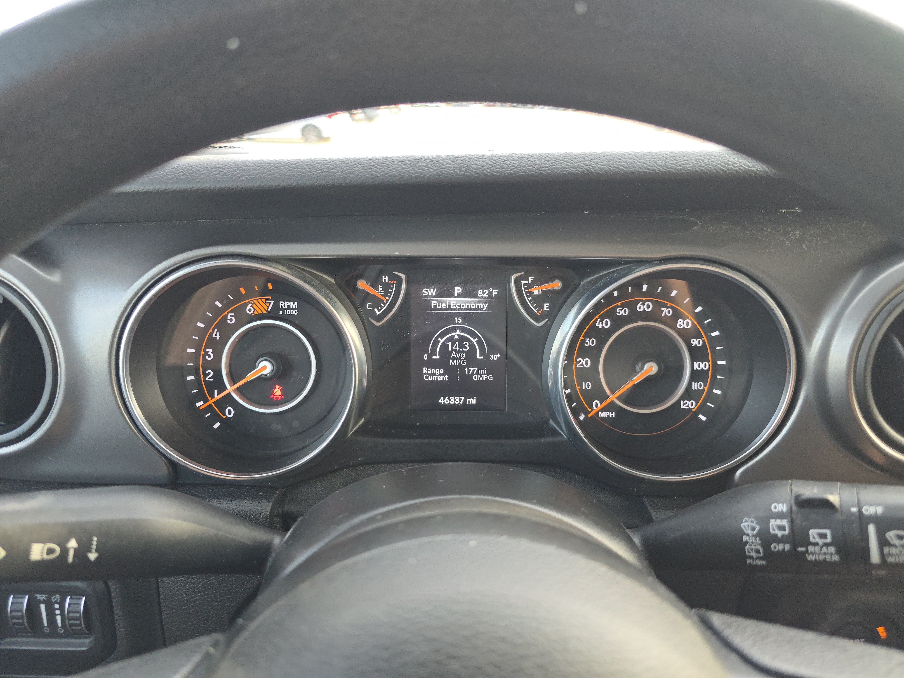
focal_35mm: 23
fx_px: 601
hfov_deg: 73.9
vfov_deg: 58.9
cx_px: 452
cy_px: 339
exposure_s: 1/180
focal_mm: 6.3
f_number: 1.7
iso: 250
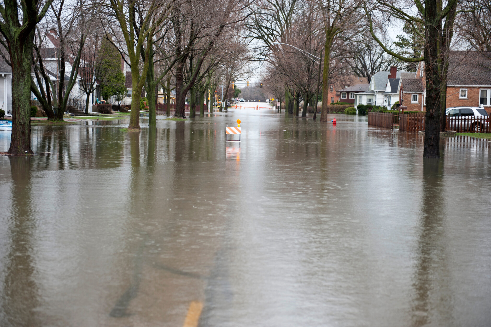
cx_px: 246
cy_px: 164
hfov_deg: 32.4
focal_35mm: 62
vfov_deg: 21.9
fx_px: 845
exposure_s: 1/250
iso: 200
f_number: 2.8
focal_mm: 62
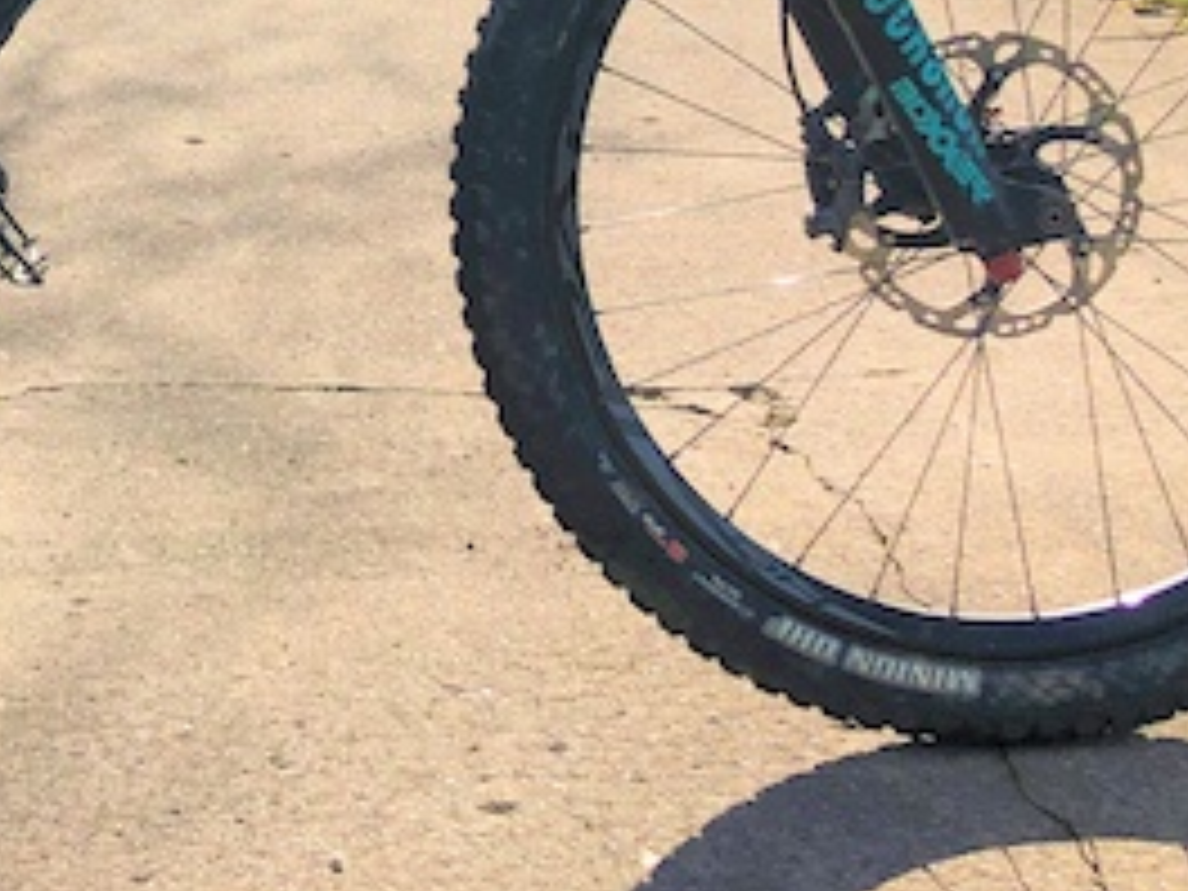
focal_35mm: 85
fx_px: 2917
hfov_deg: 22.3
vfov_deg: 16.9
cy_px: -54
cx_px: 58
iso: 20
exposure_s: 1/1946
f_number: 1.8
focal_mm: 3.99
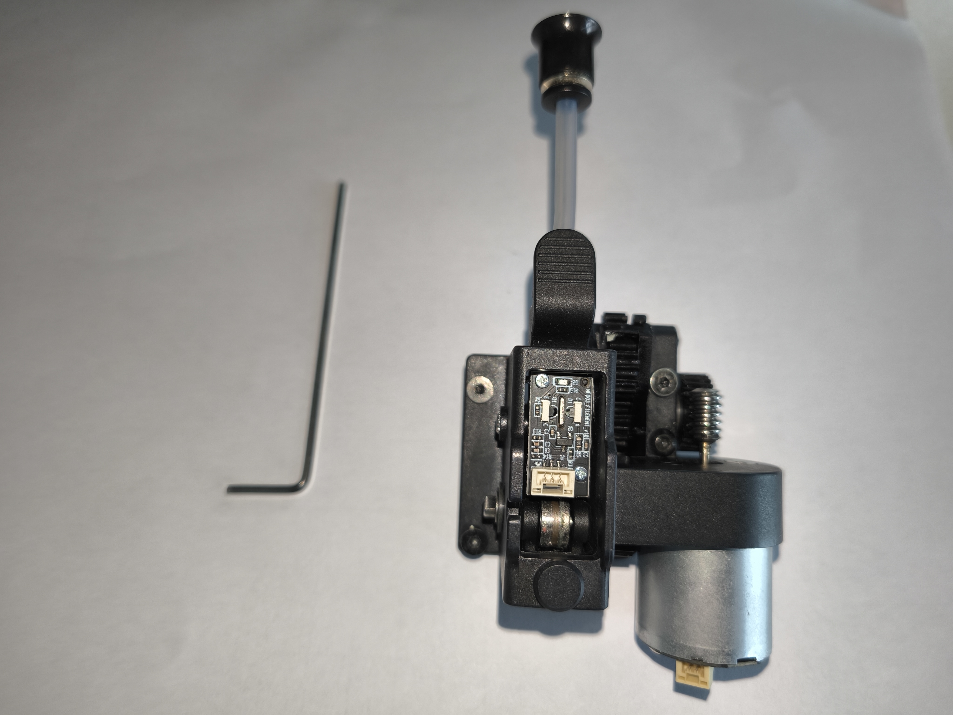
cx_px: 476
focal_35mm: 23
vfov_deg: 58.9
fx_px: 633
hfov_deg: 73.9
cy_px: 358
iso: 250
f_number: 1.7
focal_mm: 5.35
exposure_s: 1/100
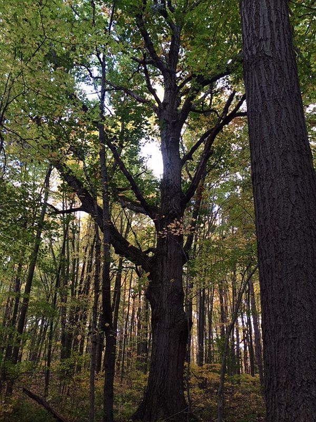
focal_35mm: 29
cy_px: 211
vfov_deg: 61.7
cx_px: 158
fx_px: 353
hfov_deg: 48.2
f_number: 2.2
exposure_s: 1/60
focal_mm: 4.15
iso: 50
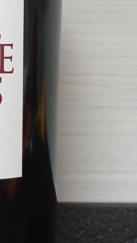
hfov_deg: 18.4
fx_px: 407
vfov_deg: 32.8
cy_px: 67
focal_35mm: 63
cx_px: -16
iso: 353
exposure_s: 1/25
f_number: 2
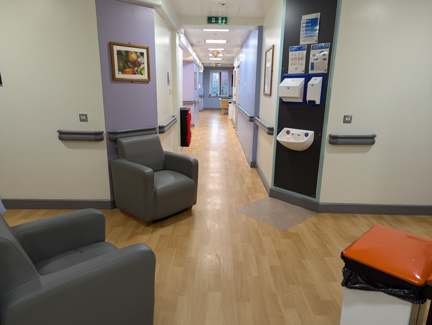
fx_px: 300
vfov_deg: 56.9
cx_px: 216
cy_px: 162
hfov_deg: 71.5
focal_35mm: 24
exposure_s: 1/25
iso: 96
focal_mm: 6.81
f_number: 1.85
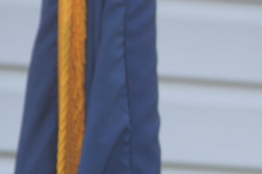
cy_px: 258
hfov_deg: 2.2
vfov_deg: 1.5
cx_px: 475
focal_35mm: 925
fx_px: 6735
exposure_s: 1/500
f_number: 5.6
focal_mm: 125
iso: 250
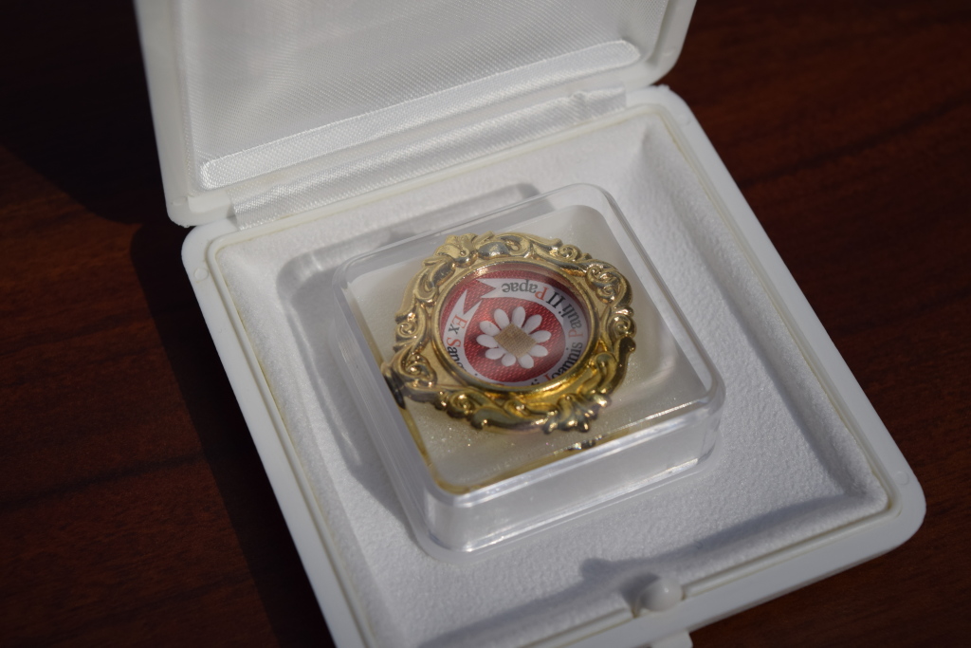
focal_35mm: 69
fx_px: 1861
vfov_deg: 19.7
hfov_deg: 29.2
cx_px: 486
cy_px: 324
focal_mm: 46
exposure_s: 1/250
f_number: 8
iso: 360
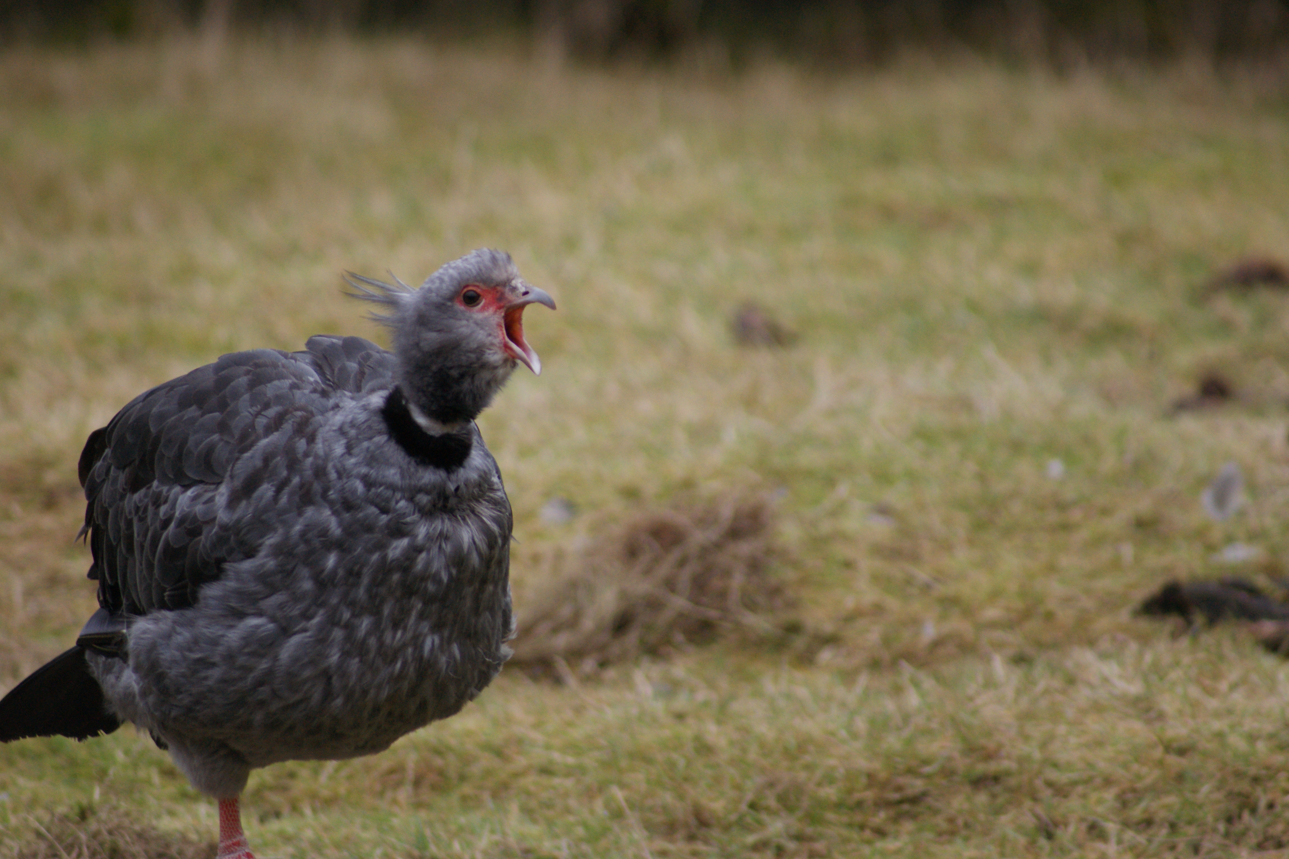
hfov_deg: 4.6
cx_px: 644
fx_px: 16148
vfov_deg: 3.0
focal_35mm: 451
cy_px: 430
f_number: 5.6
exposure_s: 1/200
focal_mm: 300
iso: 400
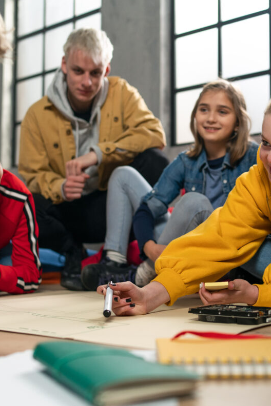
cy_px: 204
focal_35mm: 53
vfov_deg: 37.5
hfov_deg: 25.5
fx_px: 598
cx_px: 155
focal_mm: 35
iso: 800
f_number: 2.5
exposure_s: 1/250
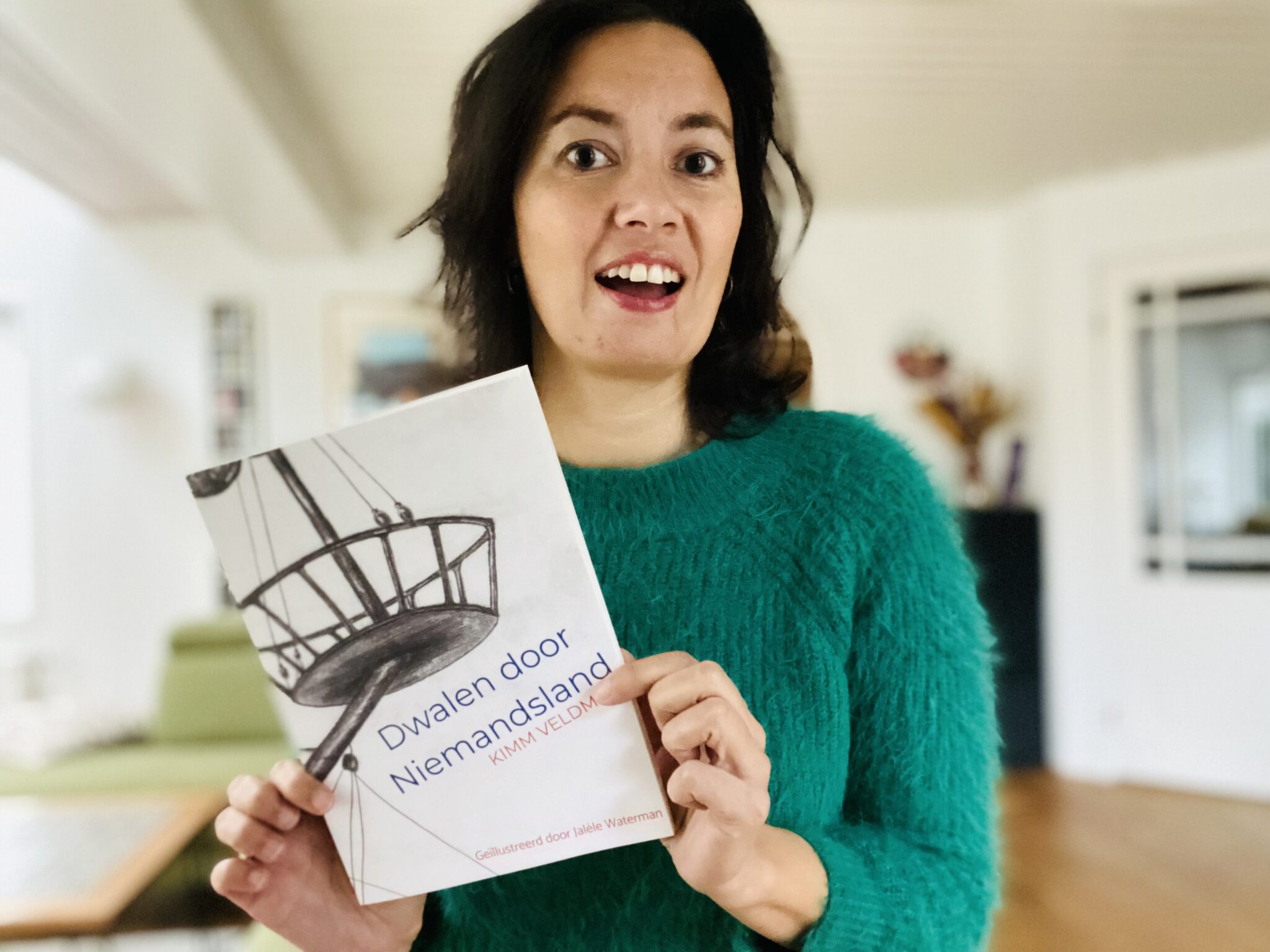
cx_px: 635
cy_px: 476
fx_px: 1101
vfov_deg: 46.8
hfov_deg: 60.0
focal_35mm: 30
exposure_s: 1/15
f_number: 2.2
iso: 1250
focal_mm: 2.71
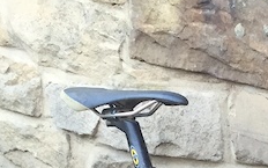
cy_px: 314
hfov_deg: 18.7
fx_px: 774
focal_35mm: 106
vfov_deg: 11.4
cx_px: 310
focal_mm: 4.15
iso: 32
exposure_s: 1/33
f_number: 2.2
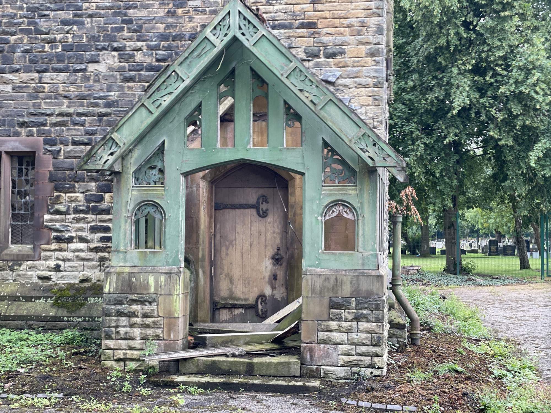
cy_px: 206
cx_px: 276
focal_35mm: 52
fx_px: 828
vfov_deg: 28.0
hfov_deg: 36.8
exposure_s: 1/122
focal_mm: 6
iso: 50
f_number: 2
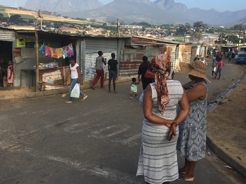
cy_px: 84
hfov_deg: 51.4
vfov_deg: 39.6
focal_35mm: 36
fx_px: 256
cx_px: 120
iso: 25
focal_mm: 4.15
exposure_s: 1/962
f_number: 2.2
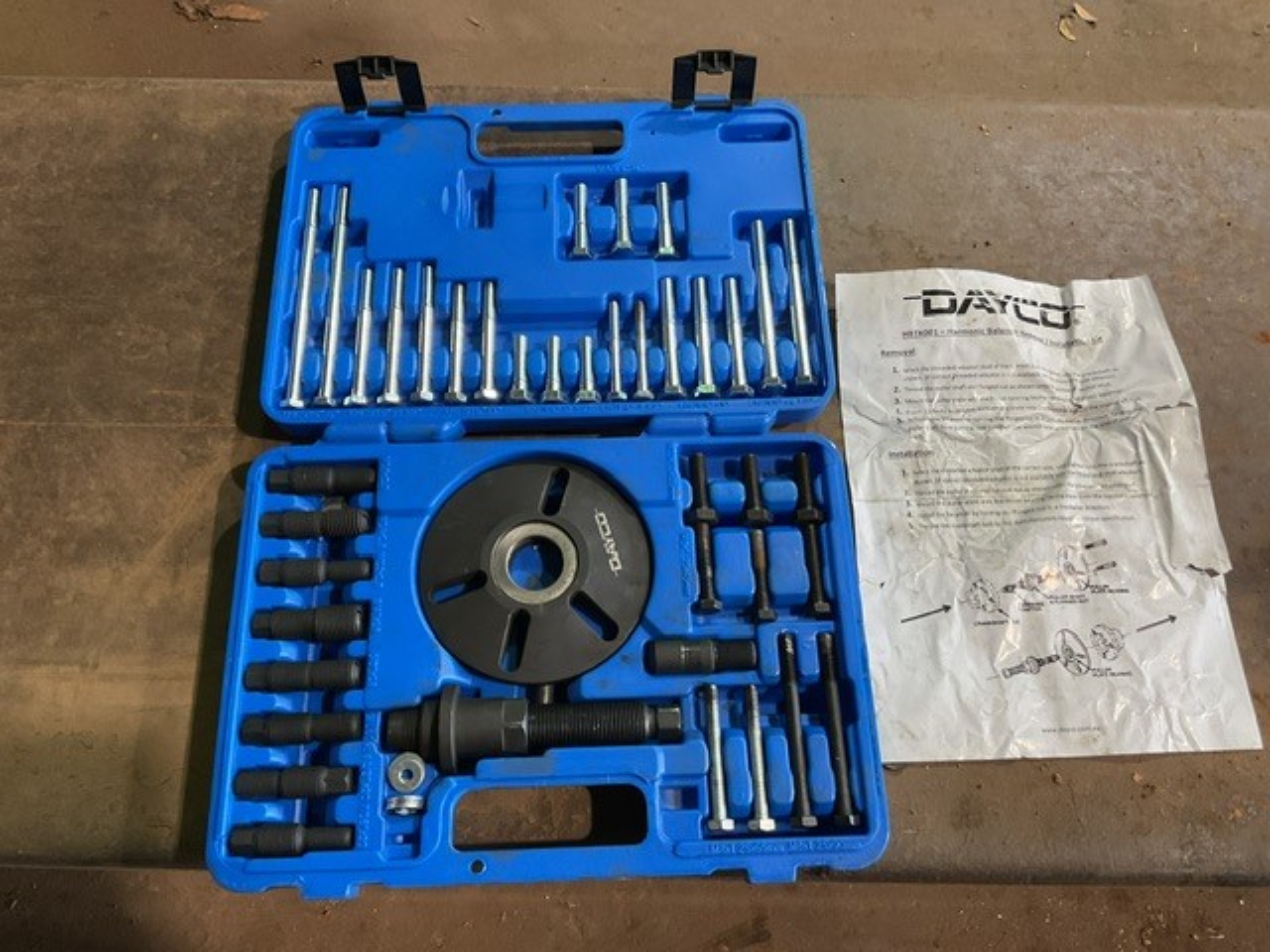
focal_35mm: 29
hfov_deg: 61.7
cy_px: 476
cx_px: 635
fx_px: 1064
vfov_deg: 48.2
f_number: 1.8
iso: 100
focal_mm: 3
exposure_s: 1/50
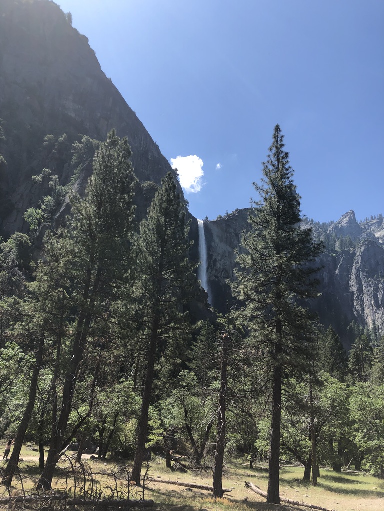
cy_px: 256
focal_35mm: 28
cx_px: 192
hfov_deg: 49.7
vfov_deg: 63.4
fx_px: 414
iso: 20
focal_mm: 4
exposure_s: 1/1548
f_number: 1.8
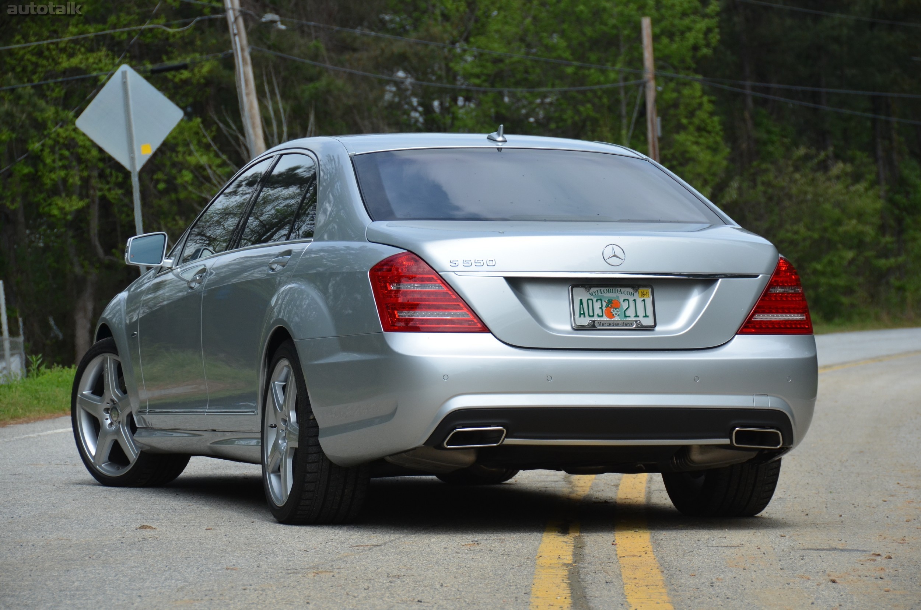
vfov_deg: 8.7
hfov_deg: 13.1
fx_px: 4021
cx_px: 460
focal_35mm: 158
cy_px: 305
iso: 400
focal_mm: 105
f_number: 6.3
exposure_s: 1/1600
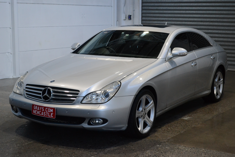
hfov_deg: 30.5
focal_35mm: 66
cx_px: 118
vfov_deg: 20.6
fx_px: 431
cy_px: 78
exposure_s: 1/320
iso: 1600
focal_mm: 44
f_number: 5.3
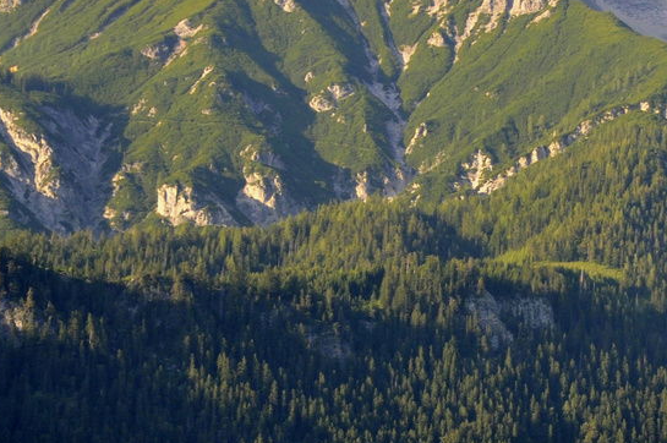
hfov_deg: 10.2
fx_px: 3646
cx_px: 937
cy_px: 217
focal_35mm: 197
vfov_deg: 7.0
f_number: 11
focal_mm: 44
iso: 200
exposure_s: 1/50
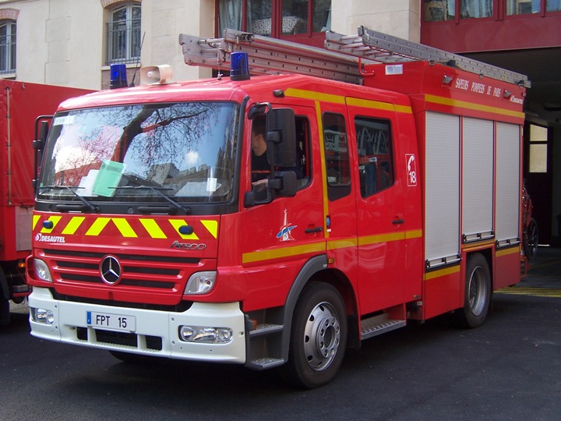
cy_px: 210
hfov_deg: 35.5
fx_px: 875
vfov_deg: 27.0
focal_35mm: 54
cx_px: 280
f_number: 3.6
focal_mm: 9
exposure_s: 1/90
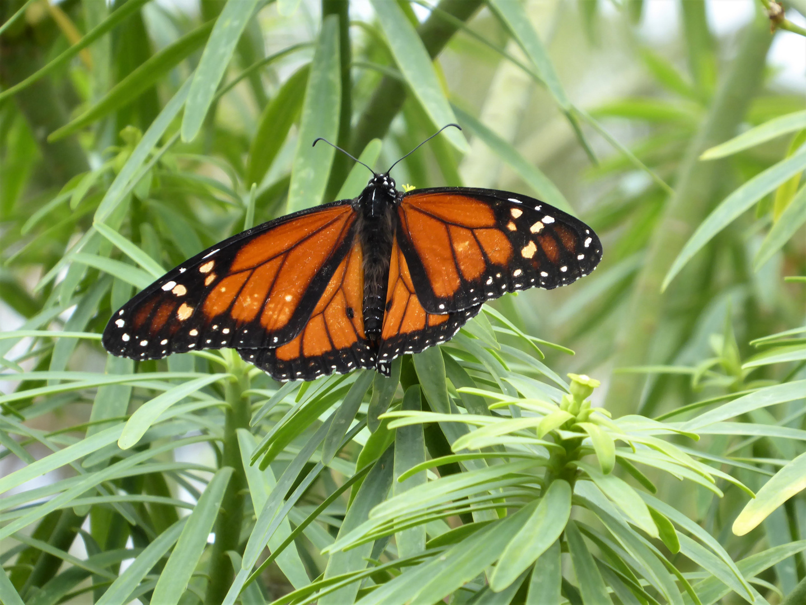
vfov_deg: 4.2
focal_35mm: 358
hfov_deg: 5.5
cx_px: 403
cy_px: 302
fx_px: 8336
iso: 200
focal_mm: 57.7
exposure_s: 1/160
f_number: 5.9
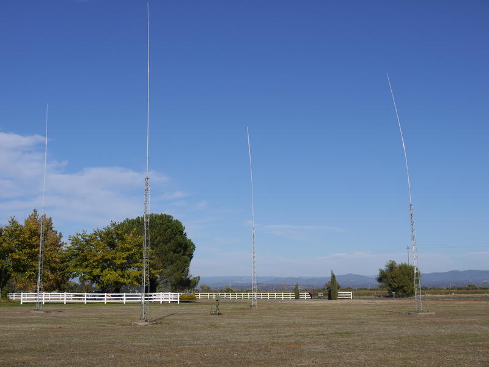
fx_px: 650
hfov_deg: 41.2
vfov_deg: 31.5
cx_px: 244
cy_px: 184
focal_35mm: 46
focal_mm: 23
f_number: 9
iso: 100
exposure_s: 1/500
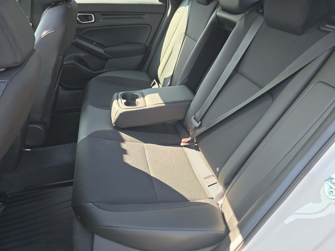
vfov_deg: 58.9
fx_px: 223
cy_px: 126
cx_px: 168
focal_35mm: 23
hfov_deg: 73.9
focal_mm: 6.3
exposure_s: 1/180
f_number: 1.7
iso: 64
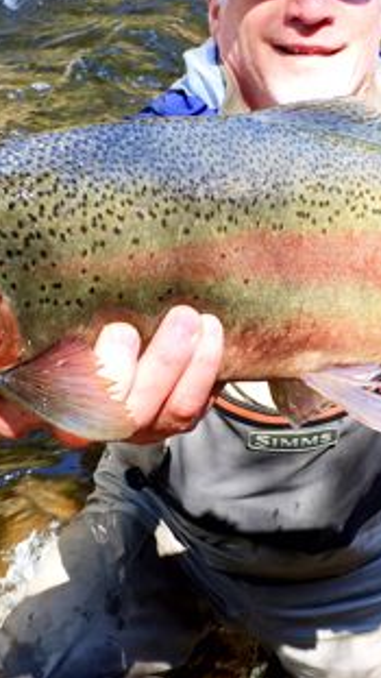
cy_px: 336
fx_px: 1095
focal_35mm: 61
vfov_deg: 34.4
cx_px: 218
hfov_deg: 19.7
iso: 32
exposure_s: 1/120
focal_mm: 4.15
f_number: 2.2
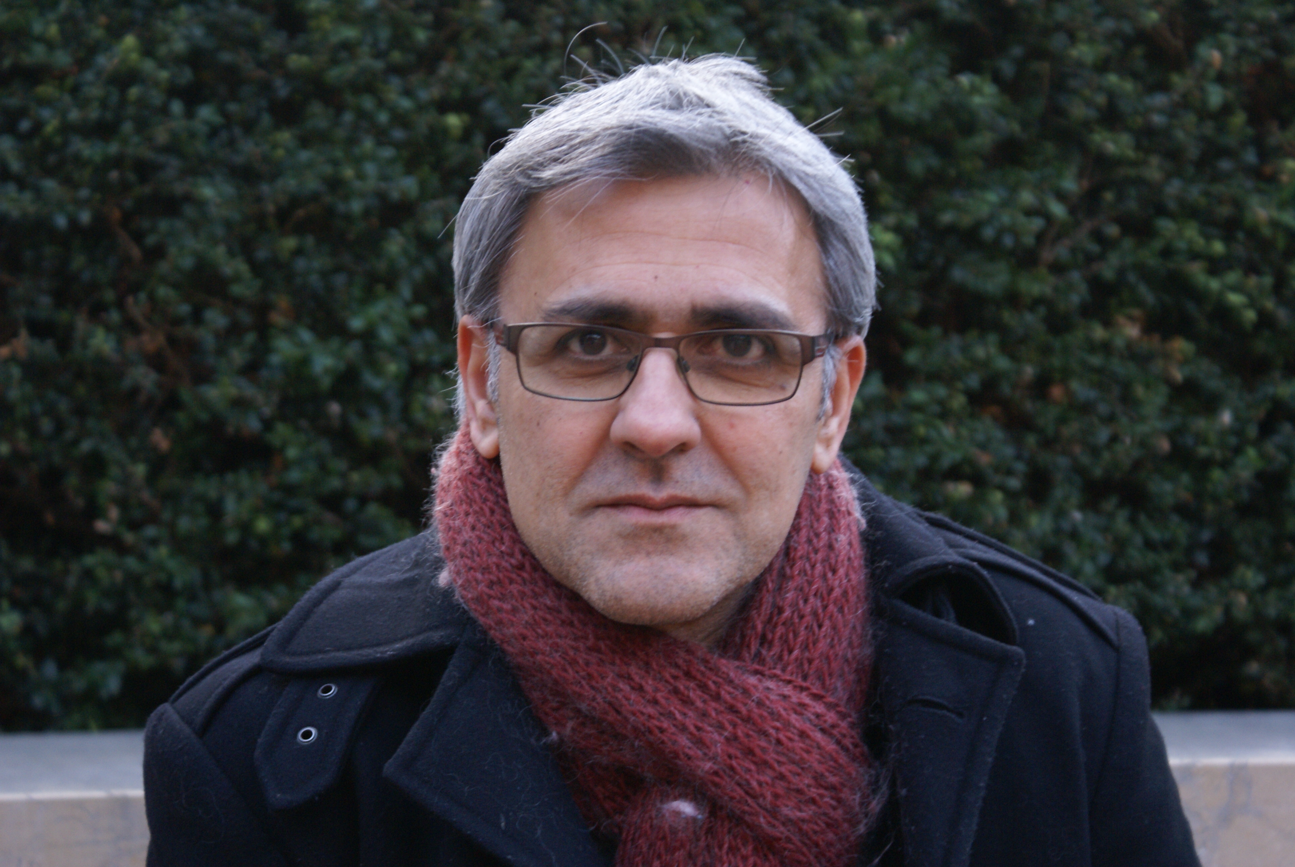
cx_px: 648
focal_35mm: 105
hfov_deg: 19.4
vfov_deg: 13.1
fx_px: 3782
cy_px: 434
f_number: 5.6
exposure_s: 1/80
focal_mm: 70
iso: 400
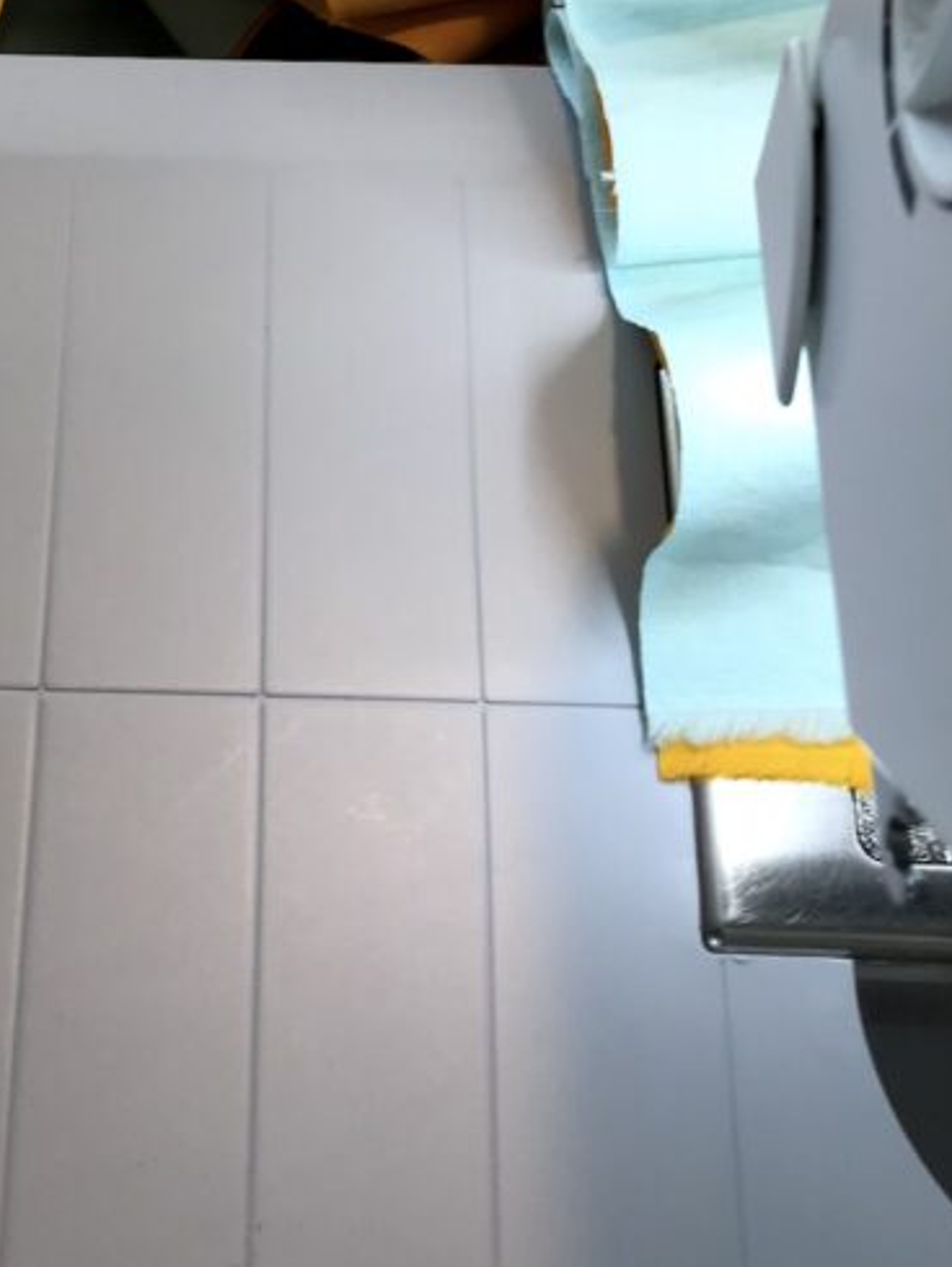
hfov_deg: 25.8
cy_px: 248
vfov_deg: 33.3
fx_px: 2052
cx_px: 219
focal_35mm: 56
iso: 25
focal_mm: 3.99
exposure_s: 1/60
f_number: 1.8
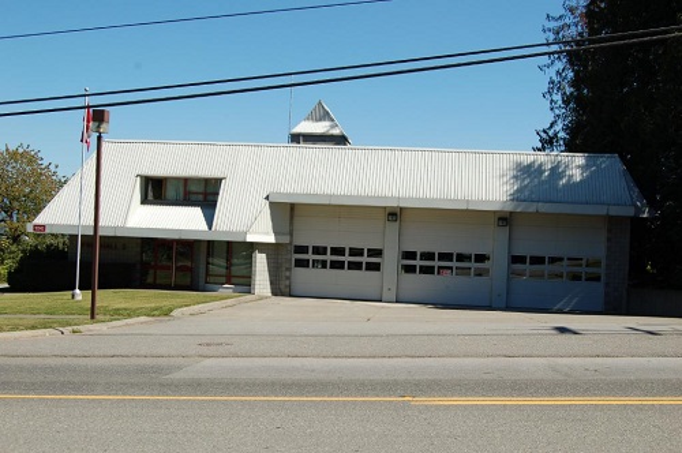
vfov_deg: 31.8
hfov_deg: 46.5
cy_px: 226
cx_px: 341
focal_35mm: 42
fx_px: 795
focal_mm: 28
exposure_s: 1/320
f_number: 9
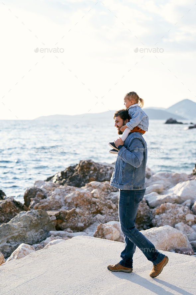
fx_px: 408
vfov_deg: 39.6
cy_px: 148
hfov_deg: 27.0
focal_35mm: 50
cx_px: 98
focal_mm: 50
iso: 100
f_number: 1.8
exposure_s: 1/1250
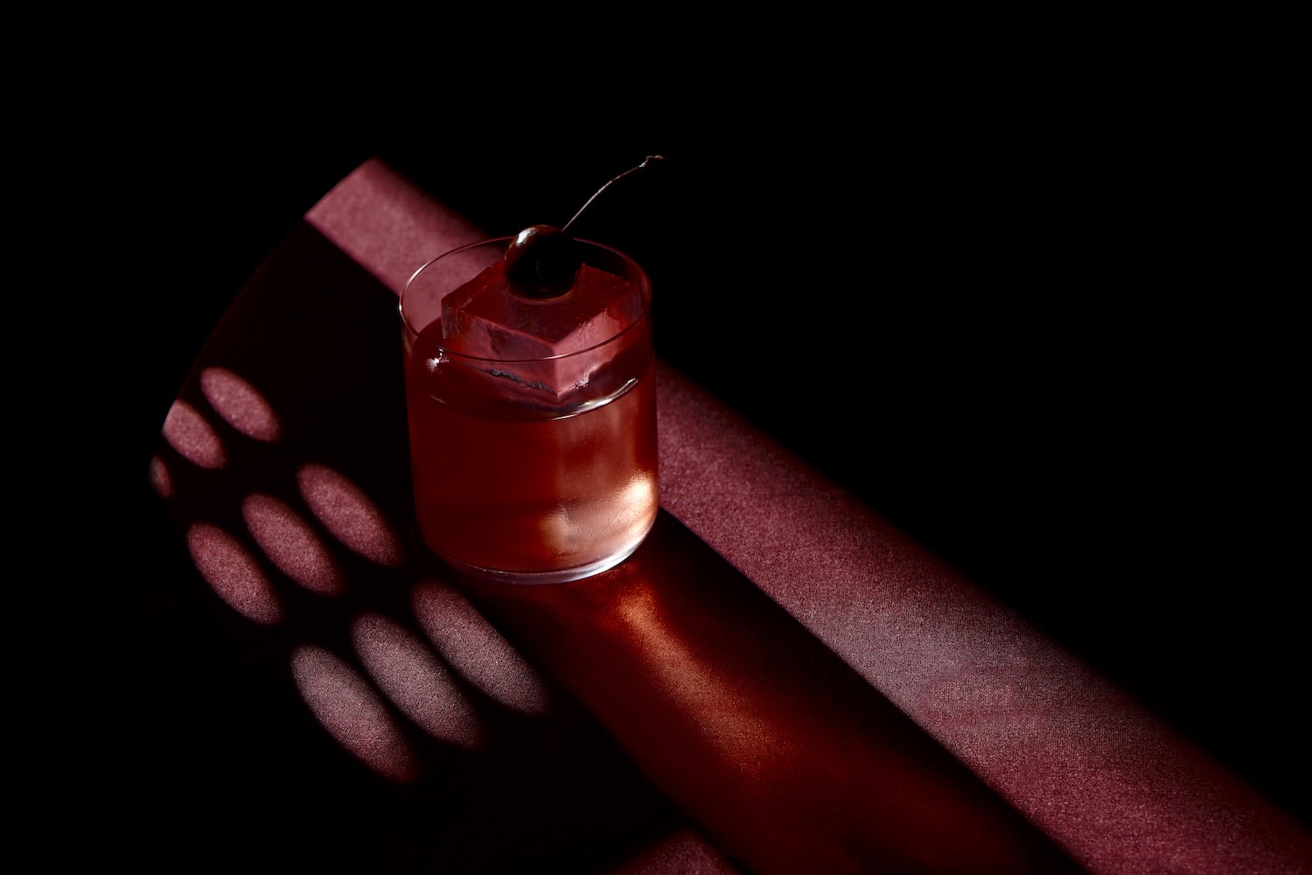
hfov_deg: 19.5
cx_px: 656
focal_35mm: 105
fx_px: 3826
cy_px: 438
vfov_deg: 13.0
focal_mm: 105
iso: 200
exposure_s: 1/250
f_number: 10
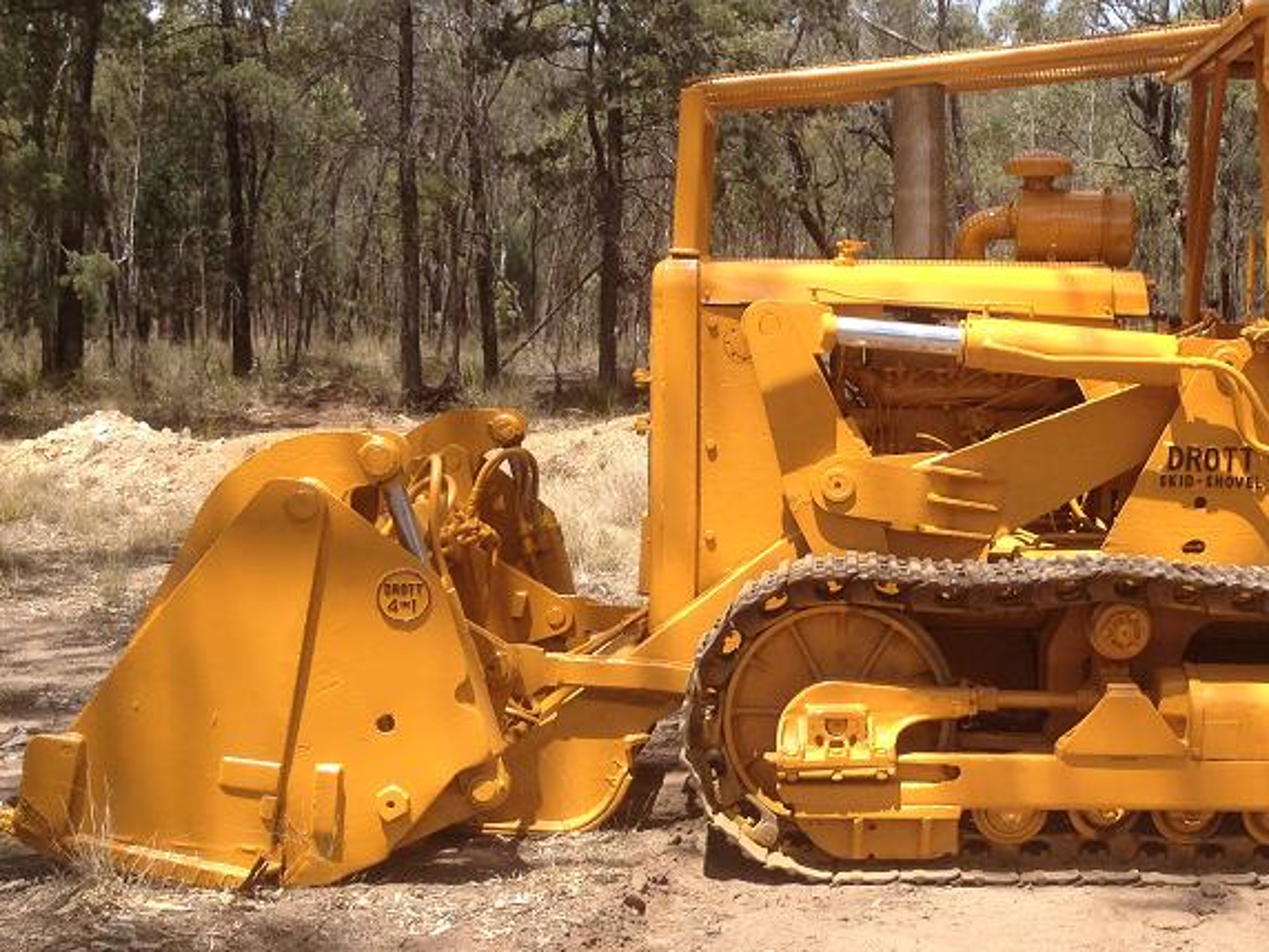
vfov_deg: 24.4
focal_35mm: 60
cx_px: 1045
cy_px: 512
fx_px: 2200
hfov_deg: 31.2
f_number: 2.4
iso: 50
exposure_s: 1/986
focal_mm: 4.28
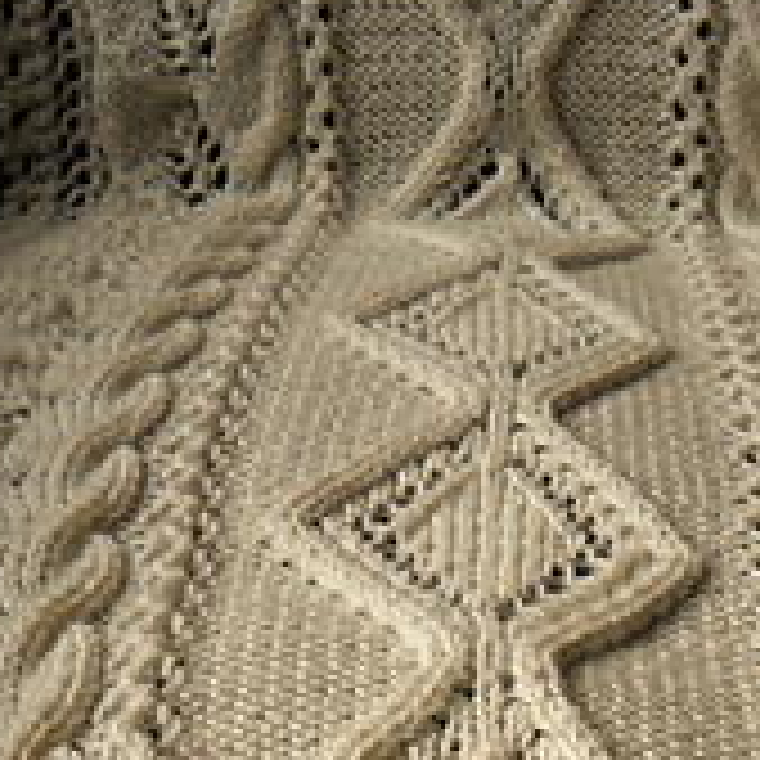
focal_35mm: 68
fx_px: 1689
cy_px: 1057
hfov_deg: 25.3
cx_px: 483
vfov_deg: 22.1
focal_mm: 4.6
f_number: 2.8
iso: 64
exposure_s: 1/60
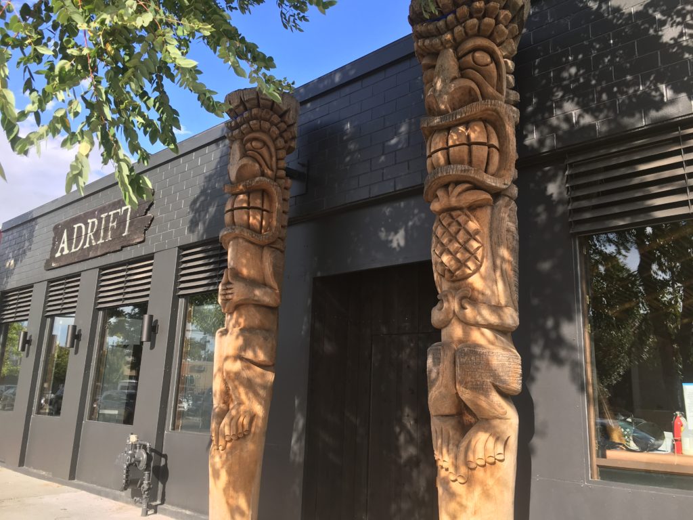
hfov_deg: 61.7
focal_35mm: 29
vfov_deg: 48.2
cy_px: 260
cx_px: 346
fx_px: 581
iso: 25
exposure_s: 1/493
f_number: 2.2
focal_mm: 4.15
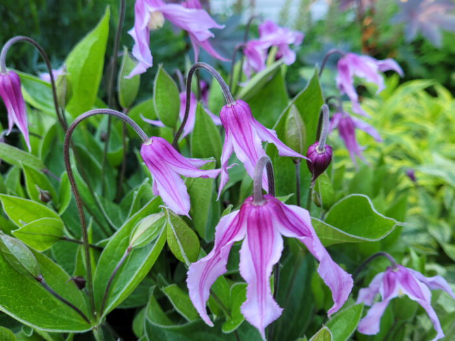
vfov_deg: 53.1
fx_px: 342
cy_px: 170
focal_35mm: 26
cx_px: 228
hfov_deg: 67.3
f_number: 1.8
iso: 64
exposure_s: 1/120
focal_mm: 5.4
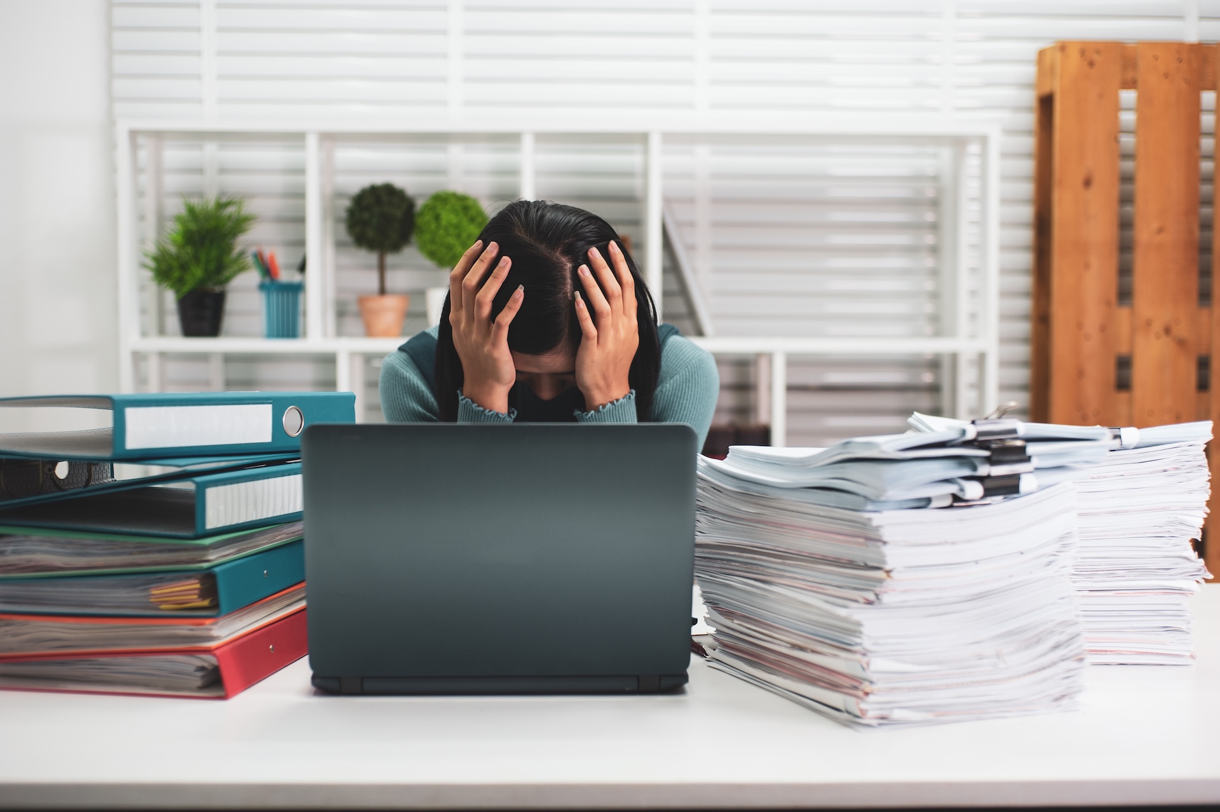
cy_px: 406
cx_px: 610
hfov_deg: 39.6
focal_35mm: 50
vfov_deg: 27.0
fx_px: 1693
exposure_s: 1/125
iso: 400
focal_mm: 50
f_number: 3.2
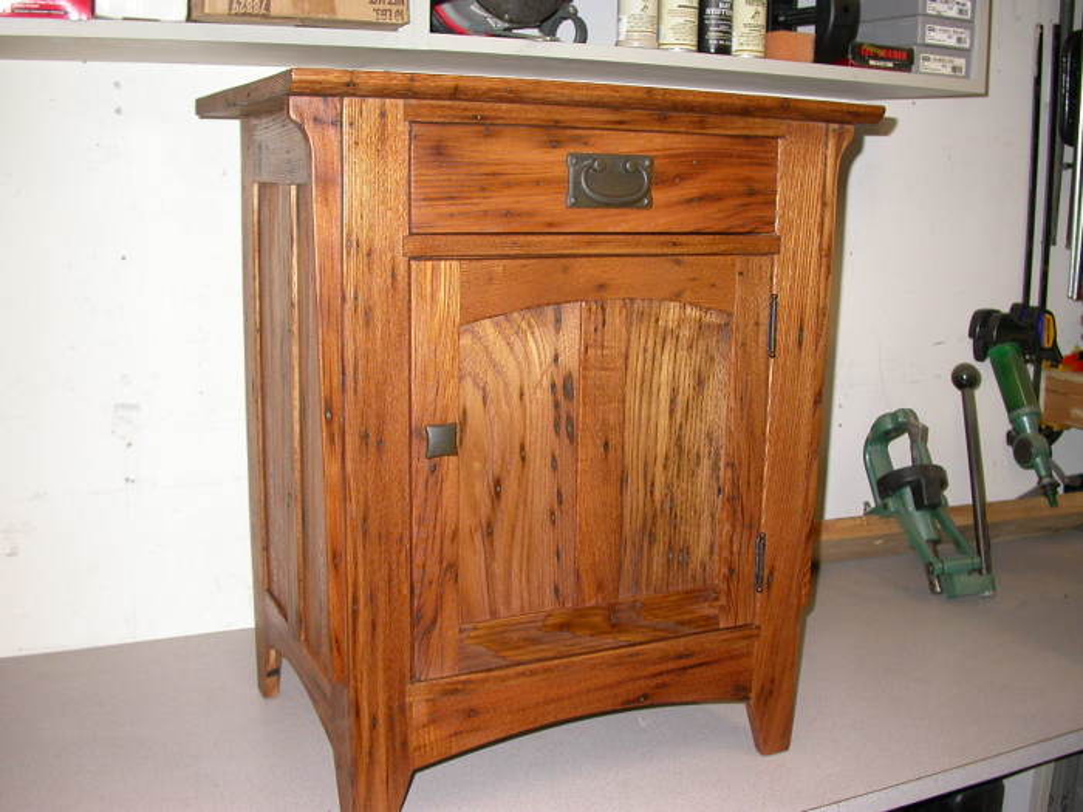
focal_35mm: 38
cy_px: 406
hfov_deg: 49.0
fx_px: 1189
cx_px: 542
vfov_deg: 37.7
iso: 100
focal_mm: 7.85
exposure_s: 1/60
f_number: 2.6
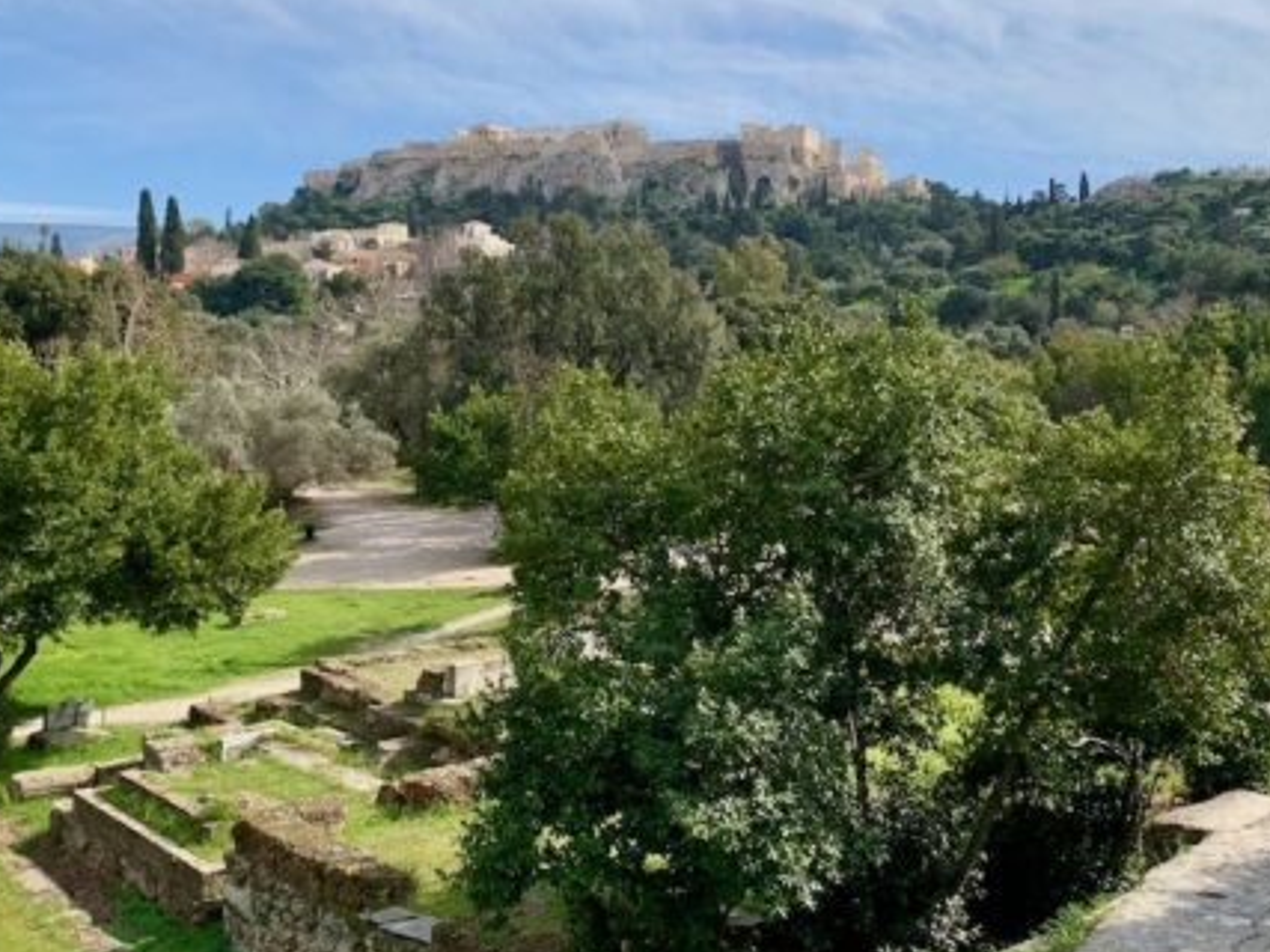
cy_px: 375
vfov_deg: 37.5
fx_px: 1394
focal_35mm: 38
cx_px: 645
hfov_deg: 49.0
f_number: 1.8
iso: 25
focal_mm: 4.25
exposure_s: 1/2833
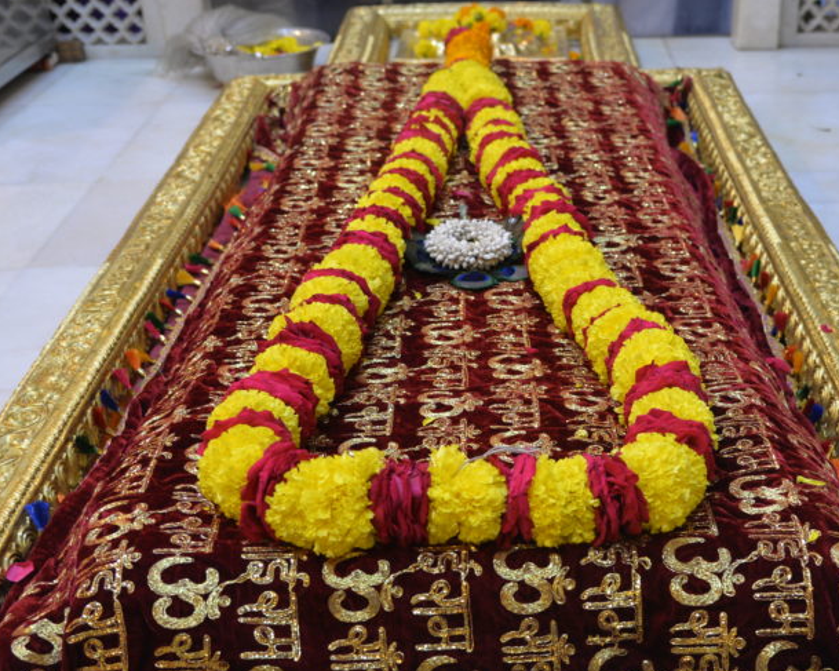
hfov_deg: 32.7
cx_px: 566
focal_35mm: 57
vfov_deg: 26.2
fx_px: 1415
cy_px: 525
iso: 200
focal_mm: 28
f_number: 4
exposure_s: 1/20
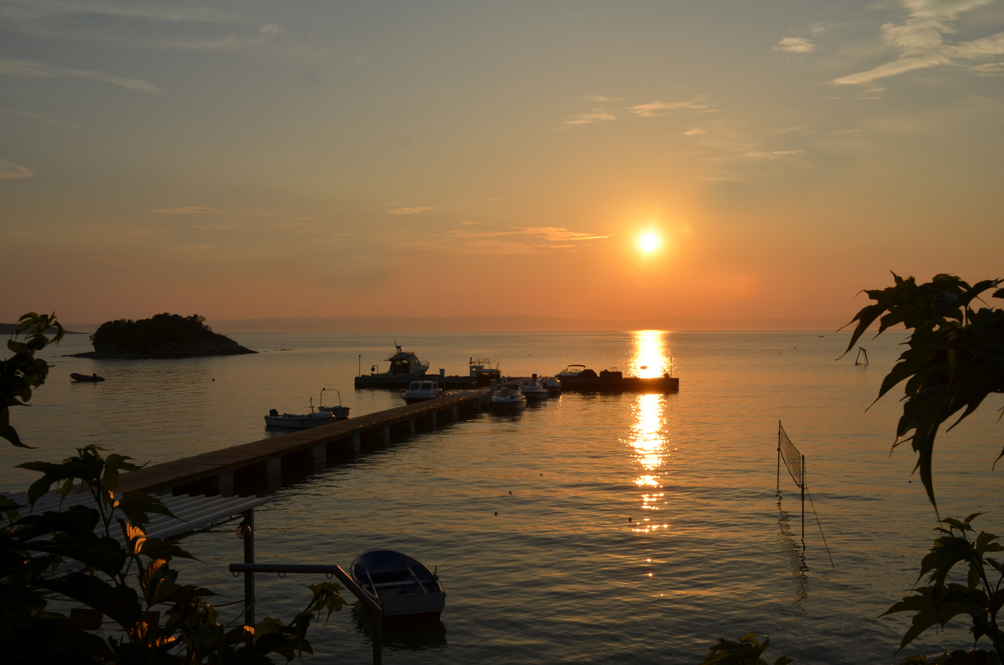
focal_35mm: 38
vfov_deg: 35.3
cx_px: 502
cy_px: 332
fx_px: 1044
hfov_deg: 51.4
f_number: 11
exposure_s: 1/500
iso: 100
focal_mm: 25
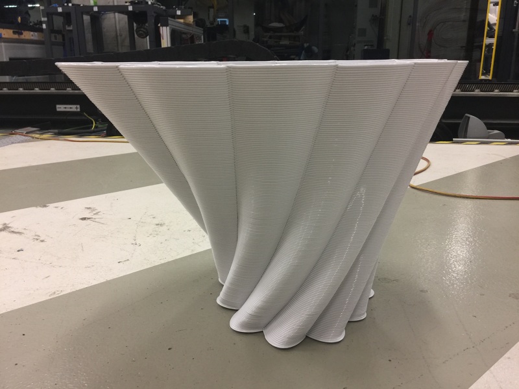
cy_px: 194
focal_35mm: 29
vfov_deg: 48.2
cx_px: 260
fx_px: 435
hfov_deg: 61.7
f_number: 2.2
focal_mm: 4.15
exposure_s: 1/17
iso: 50
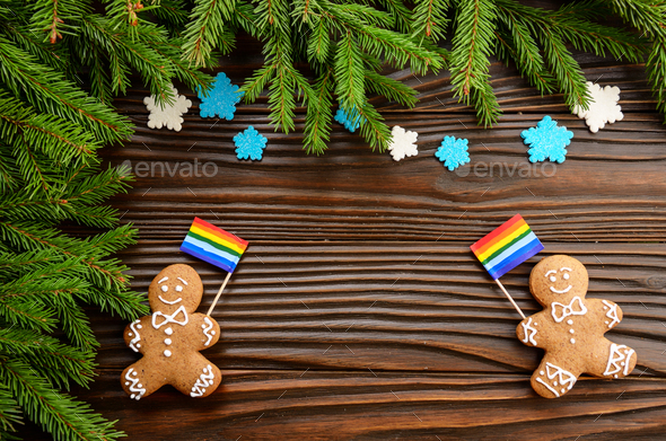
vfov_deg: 25.6
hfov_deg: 37.9
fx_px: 969
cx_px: 333
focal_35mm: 52
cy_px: 220
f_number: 7.1
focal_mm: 35
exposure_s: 1/160
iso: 100
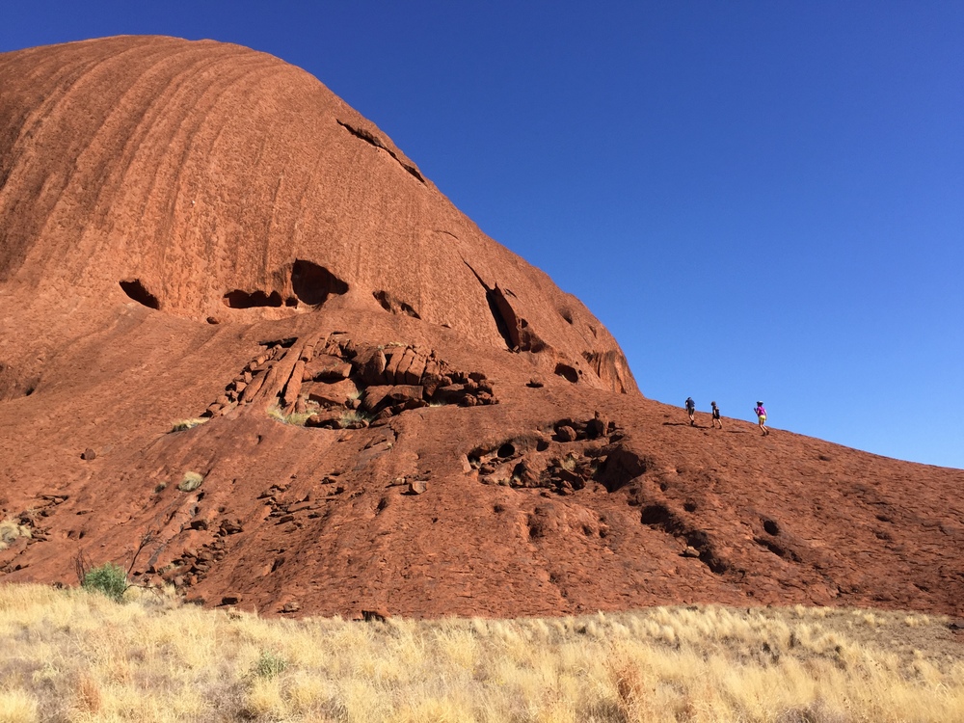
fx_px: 808
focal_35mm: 29
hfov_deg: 61.7
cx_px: 482
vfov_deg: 48.2
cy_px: 362
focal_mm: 4.15
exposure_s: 1/1721
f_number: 2.2
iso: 32
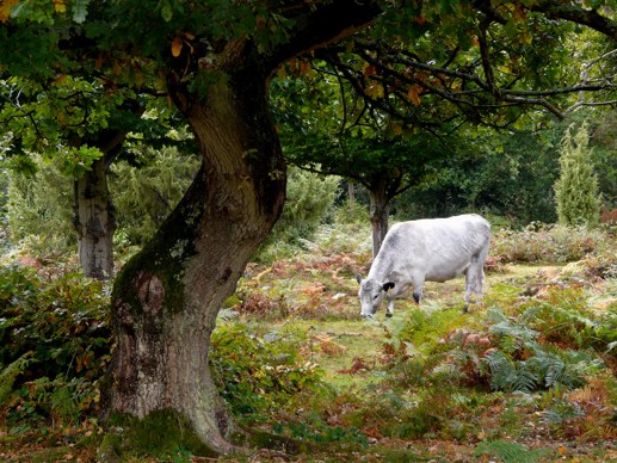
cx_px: 308
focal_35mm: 144
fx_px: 2567
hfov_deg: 13.7
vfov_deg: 10.3
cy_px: 232
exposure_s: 1/60
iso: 125
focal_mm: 23.7
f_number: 3.6
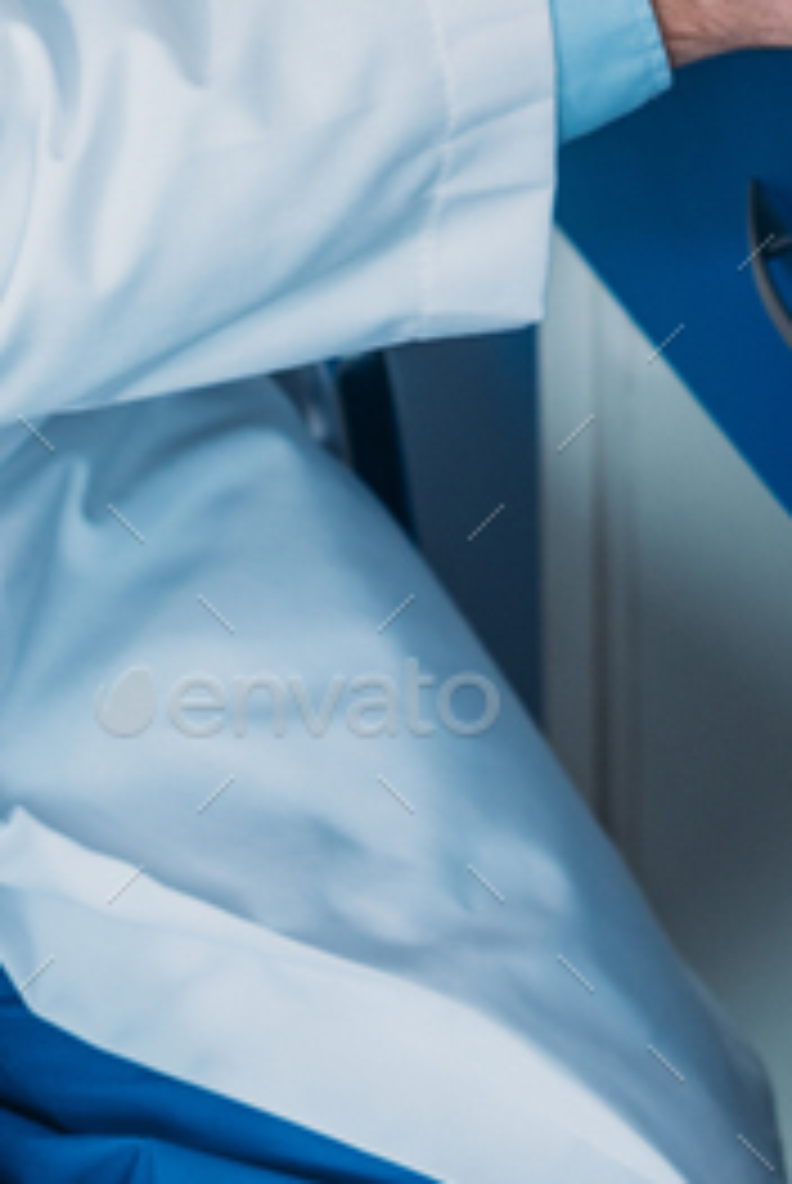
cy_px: -684
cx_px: 958
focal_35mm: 168
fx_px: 5529
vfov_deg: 11.6
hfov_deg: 8.1
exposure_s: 1/200
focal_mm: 50
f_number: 3.2
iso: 320
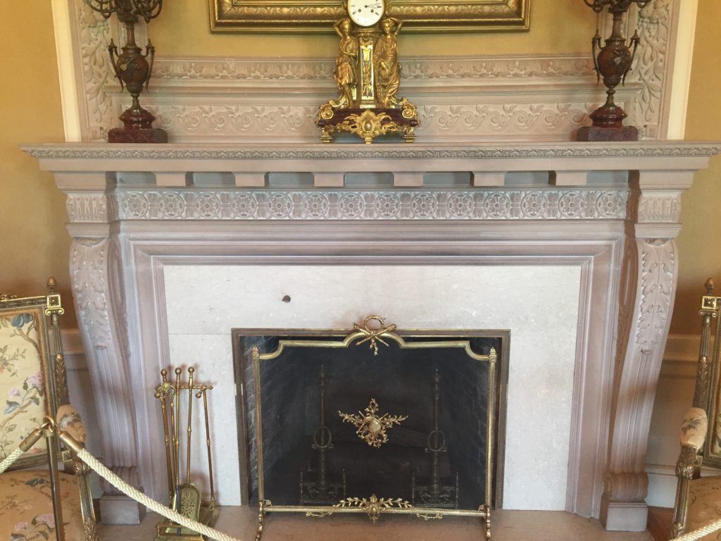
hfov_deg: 61.7
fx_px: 604
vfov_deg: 48.2
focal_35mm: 29
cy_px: 270
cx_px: 360
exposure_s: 1/30
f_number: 2.2
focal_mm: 4.15
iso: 125
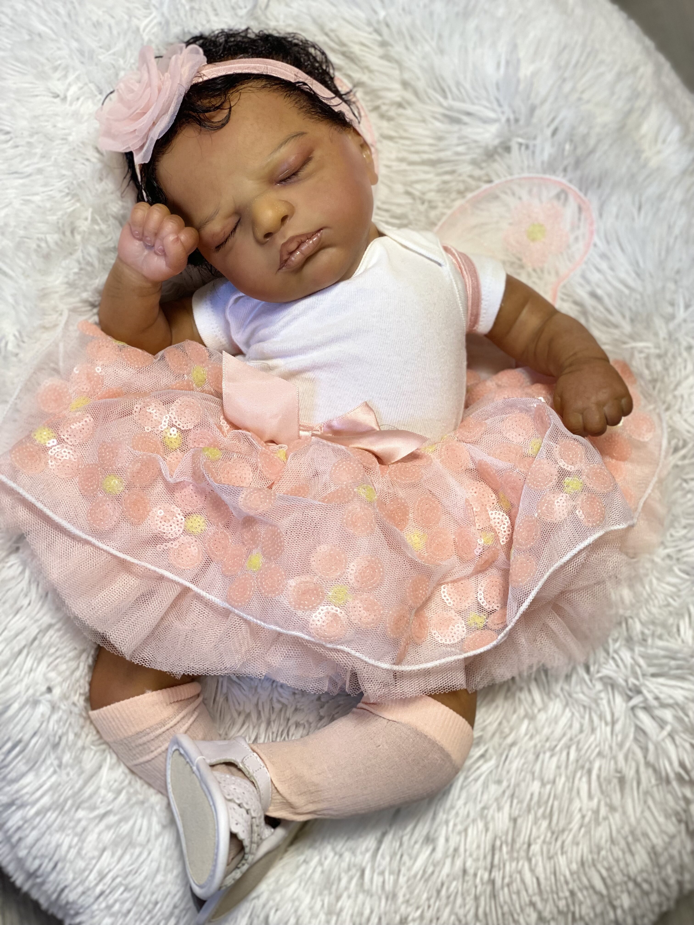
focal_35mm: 52
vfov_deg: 36.8
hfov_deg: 28.0
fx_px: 1390
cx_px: 347
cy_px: 462
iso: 160
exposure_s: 1/40
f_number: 2
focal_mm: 6
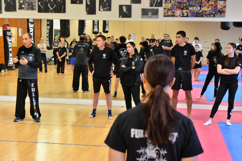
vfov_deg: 26.5
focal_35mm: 51
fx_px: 343
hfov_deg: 38.9
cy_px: 80
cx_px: 121
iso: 1000
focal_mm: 34
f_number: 4
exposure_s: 1/60
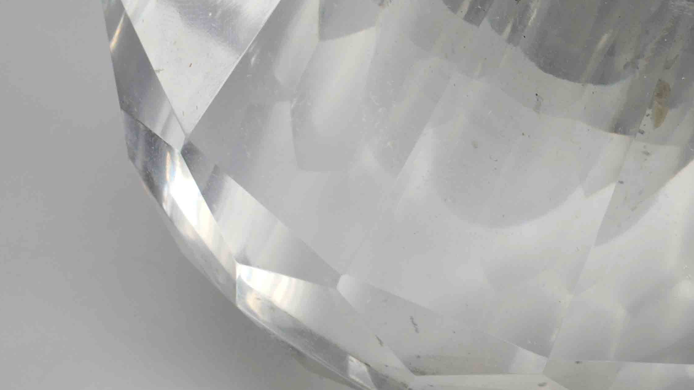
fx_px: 3147
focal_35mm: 171
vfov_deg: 7.1
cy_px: 4
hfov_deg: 12.5
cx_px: 591
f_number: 20
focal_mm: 50
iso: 100
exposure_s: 1/80
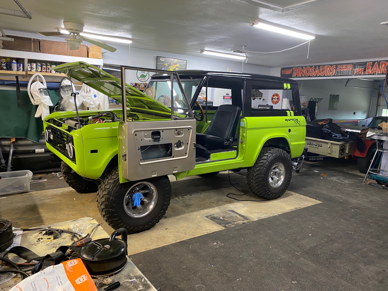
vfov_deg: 53.1
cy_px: 146
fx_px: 291
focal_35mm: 26
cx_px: 194
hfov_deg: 67.3
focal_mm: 4.25
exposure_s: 1/60
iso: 160
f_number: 1.8
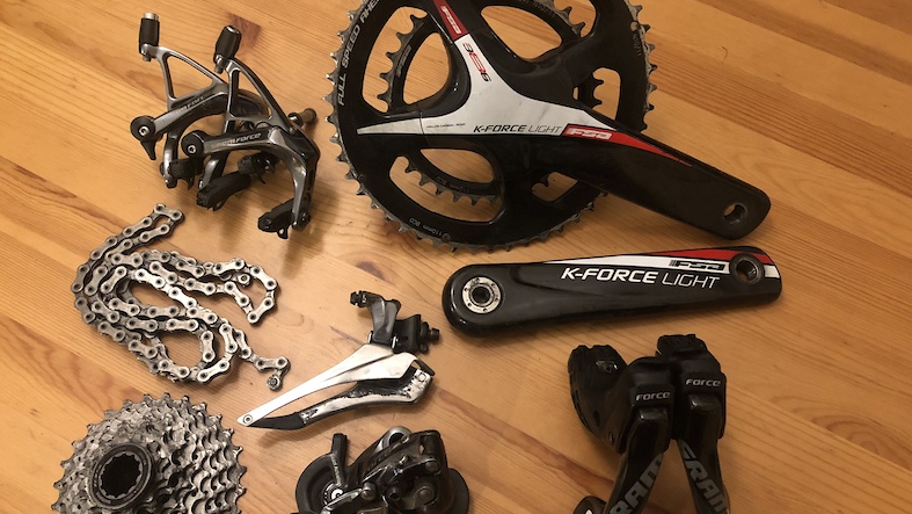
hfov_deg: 62.6
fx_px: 750
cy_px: 267
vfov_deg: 37.8
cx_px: 459
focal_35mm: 31
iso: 100
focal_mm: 3.99
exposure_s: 1/9
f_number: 1.8
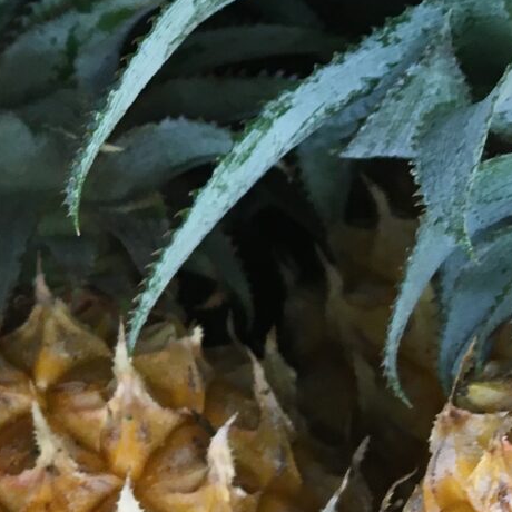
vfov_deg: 15.3
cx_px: -275
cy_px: 272
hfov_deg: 14.2
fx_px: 1908
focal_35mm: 114
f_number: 2.2
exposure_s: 1/33
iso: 40
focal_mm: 4.15
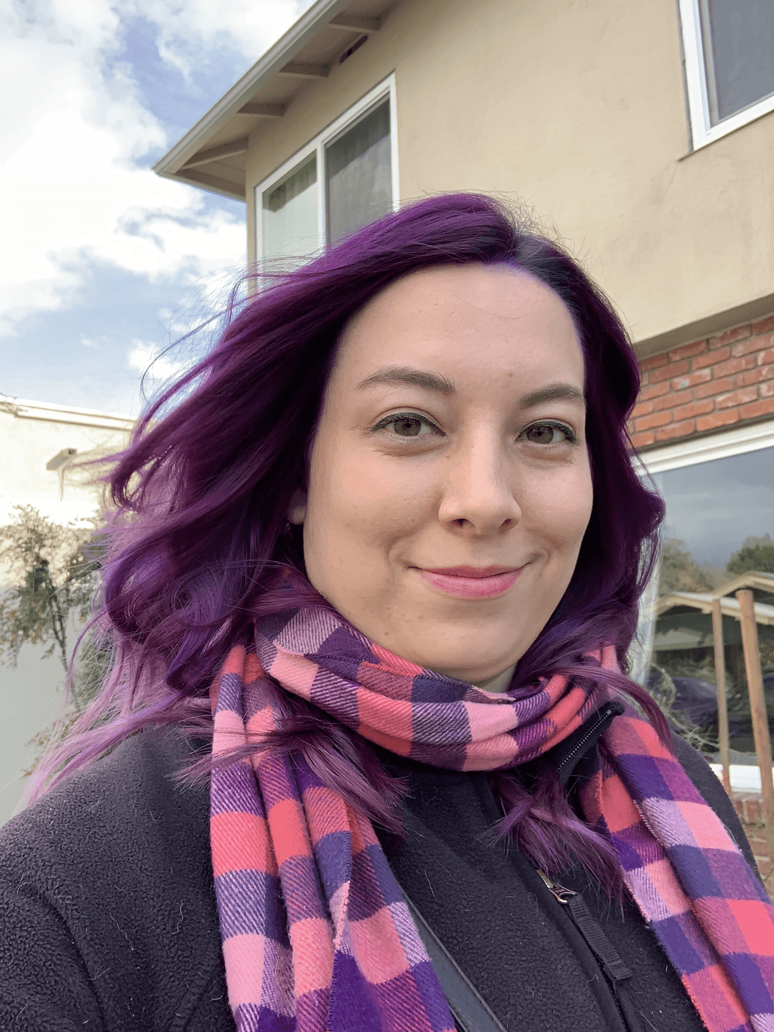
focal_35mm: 32
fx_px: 954
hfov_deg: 44.2
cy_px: 516
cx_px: 387
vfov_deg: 56.8
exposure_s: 1/180
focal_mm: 2.87
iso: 16
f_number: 2.2
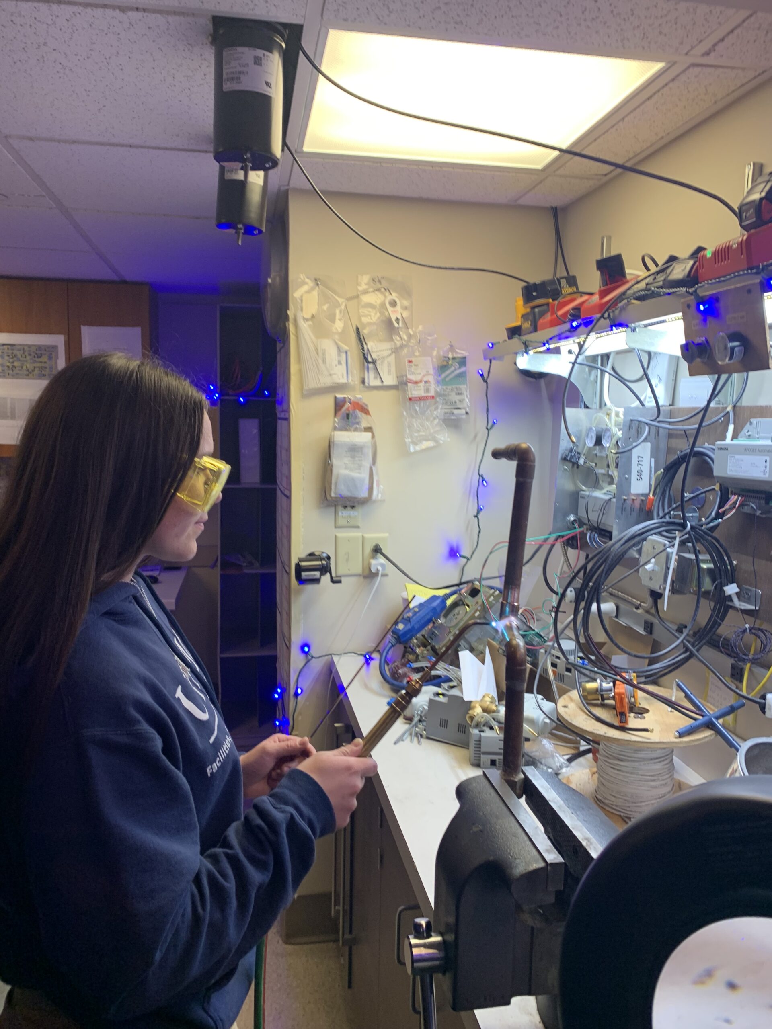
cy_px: 514
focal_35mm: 26
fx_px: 773
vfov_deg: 67.3
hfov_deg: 53.1
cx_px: 386
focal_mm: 4.25
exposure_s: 1/120
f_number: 1.8
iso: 64
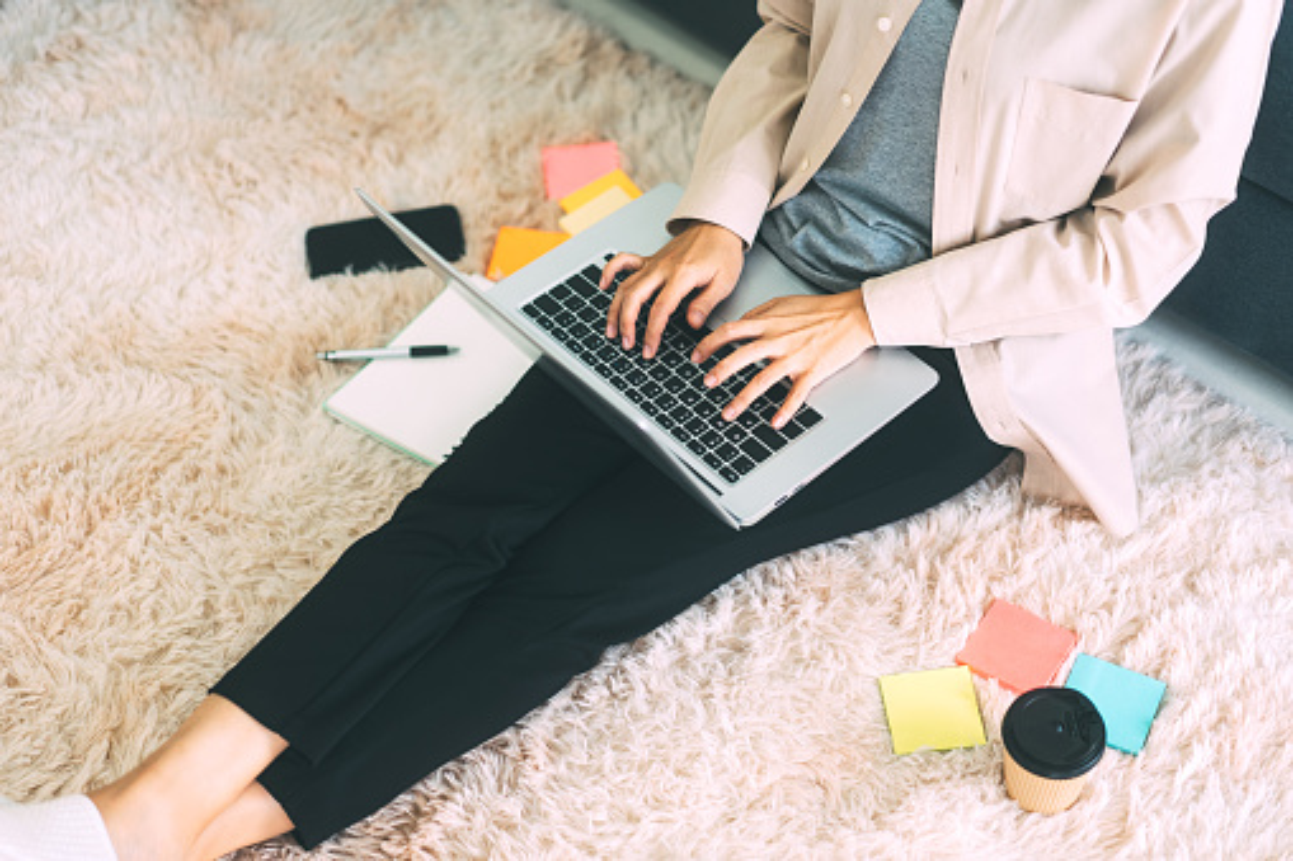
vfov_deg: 24.6
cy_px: 430
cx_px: 646
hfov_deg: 36.3
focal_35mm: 55
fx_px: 1975
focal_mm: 55
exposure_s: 1/200
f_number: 1.8
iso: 100
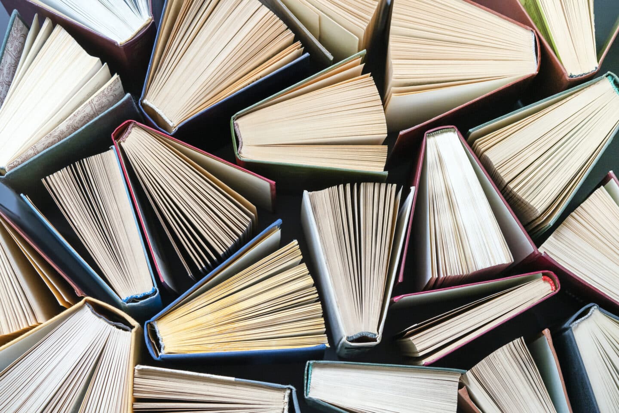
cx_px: 310
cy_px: 206
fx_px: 1547
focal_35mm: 90
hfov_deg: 22.6
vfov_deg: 15.2
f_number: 5
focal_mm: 90
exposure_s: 1/160
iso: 2000
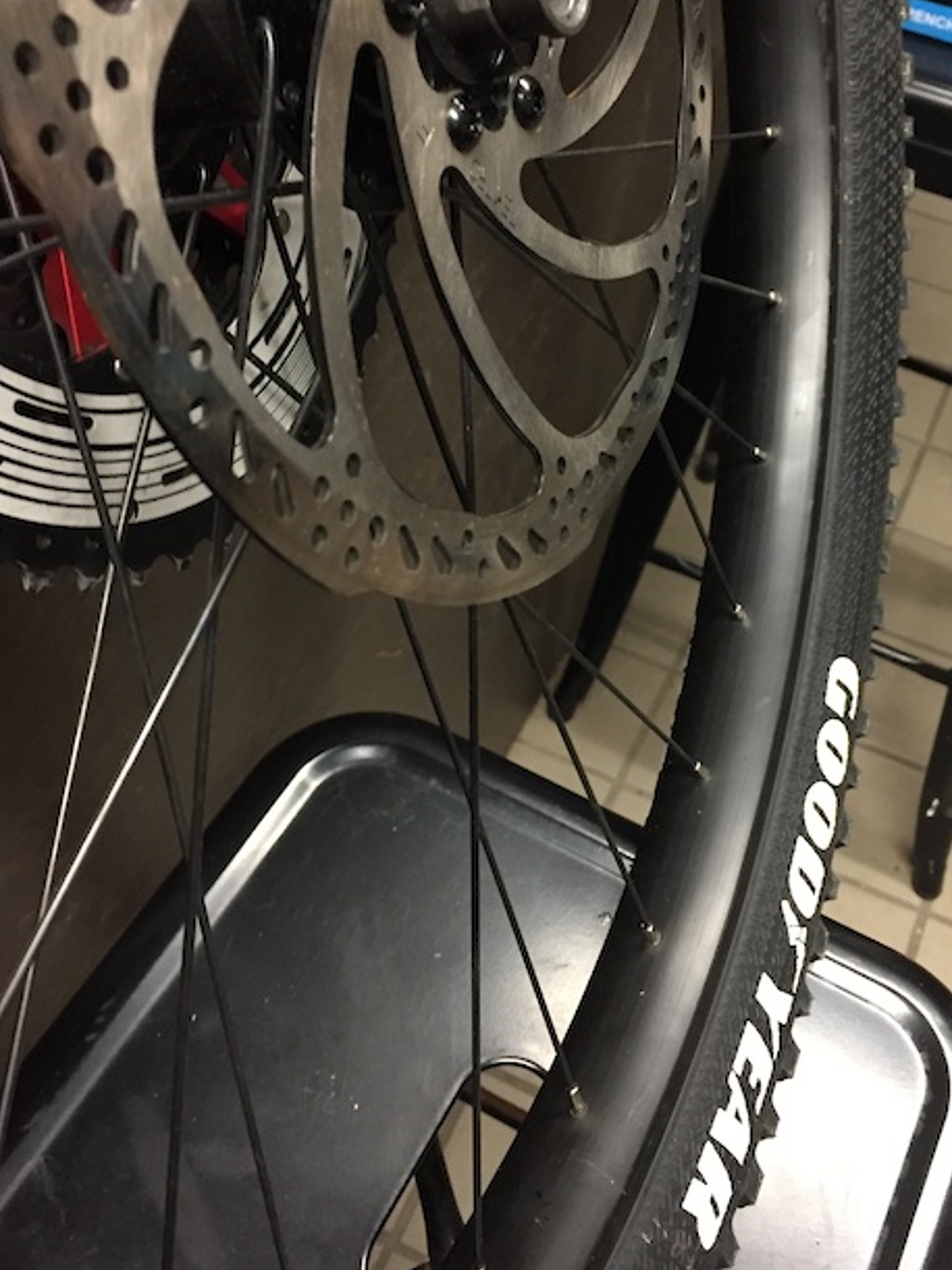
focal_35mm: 38
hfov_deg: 37.6
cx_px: 547
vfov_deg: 48.8
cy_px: 538
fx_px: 1394
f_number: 2.2
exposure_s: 1/24
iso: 250
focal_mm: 4.15
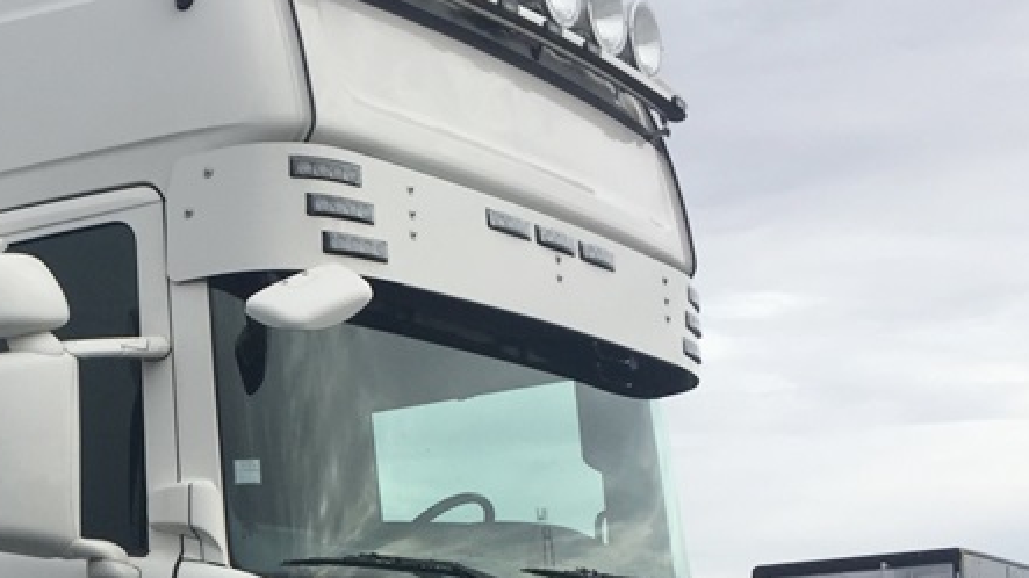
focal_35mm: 73
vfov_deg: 16.0
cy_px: 669
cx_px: -35
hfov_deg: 27.1
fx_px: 1991
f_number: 2.2
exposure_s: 1/1464
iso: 32
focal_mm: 4.15
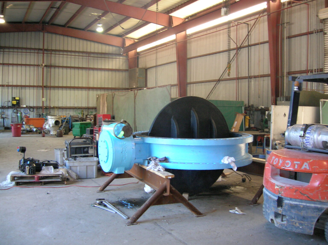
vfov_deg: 41.7
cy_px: 122
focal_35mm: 34
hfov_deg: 54.0
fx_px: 322
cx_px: 164
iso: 138
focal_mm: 5.7
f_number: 2.9
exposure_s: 1/28
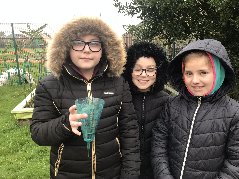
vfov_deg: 49.7
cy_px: 90
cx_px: 120
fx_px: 193
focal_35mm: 28
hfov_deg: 63.4
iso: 32
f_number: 1.8
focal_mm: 3.99
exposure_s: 1/100
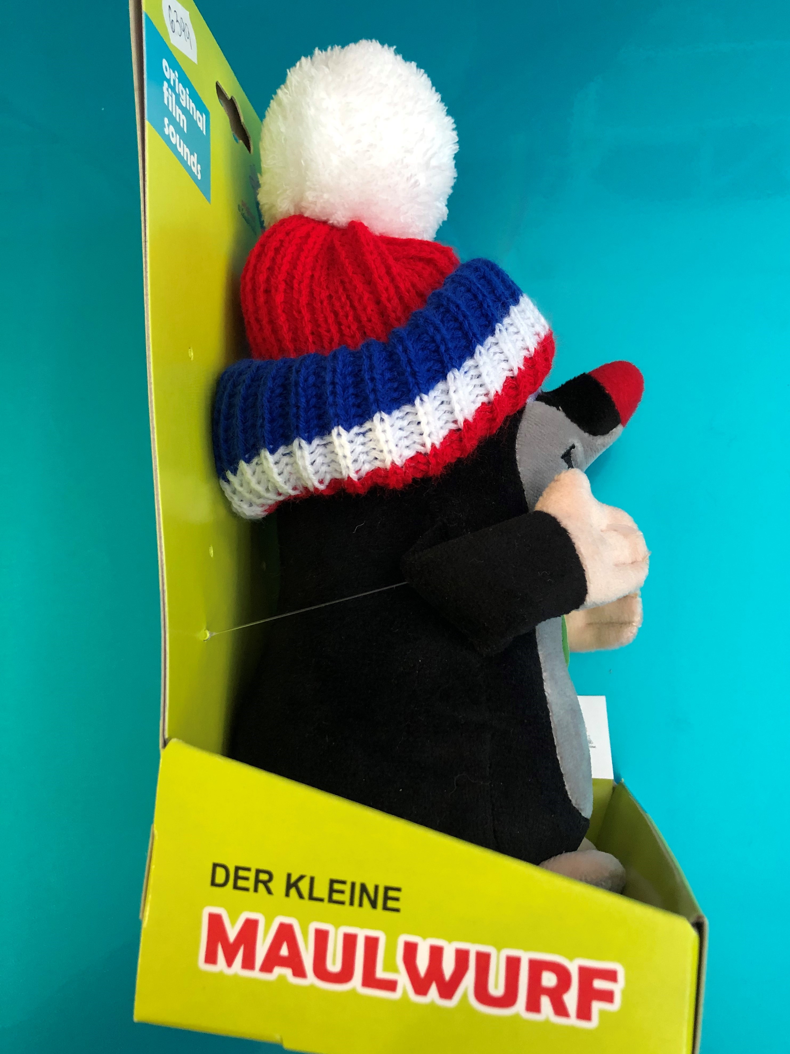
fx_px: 852
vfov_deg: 63.5
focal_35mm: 28
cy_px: 527
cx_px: 395
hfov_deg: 49.7
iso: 100
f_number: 1.8
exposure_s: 1/11
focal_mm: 3.99
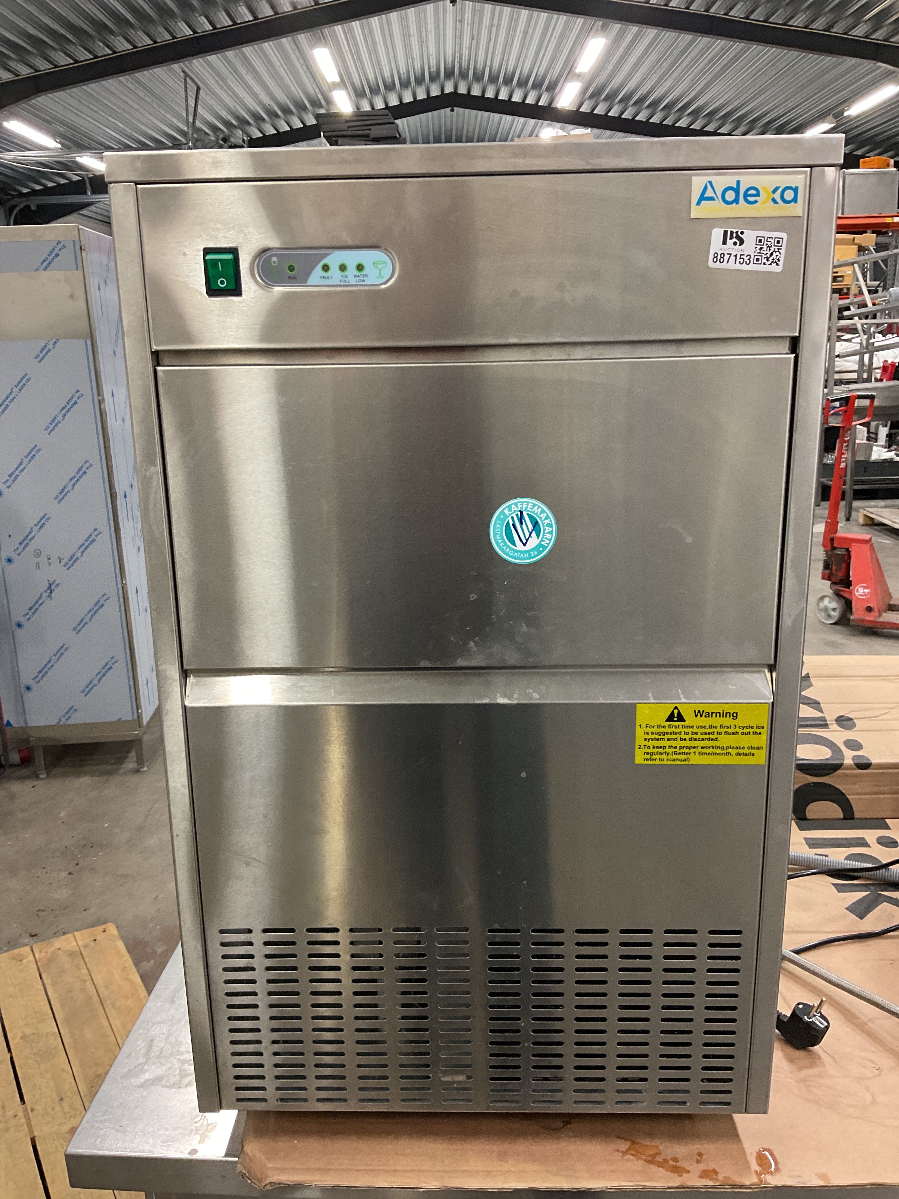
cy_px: 600
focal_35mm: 29
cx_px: 450
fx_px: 1004
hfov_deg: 48.2
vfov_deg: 61.7
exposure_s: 1/50
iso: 160
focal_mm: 3
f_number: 1.8
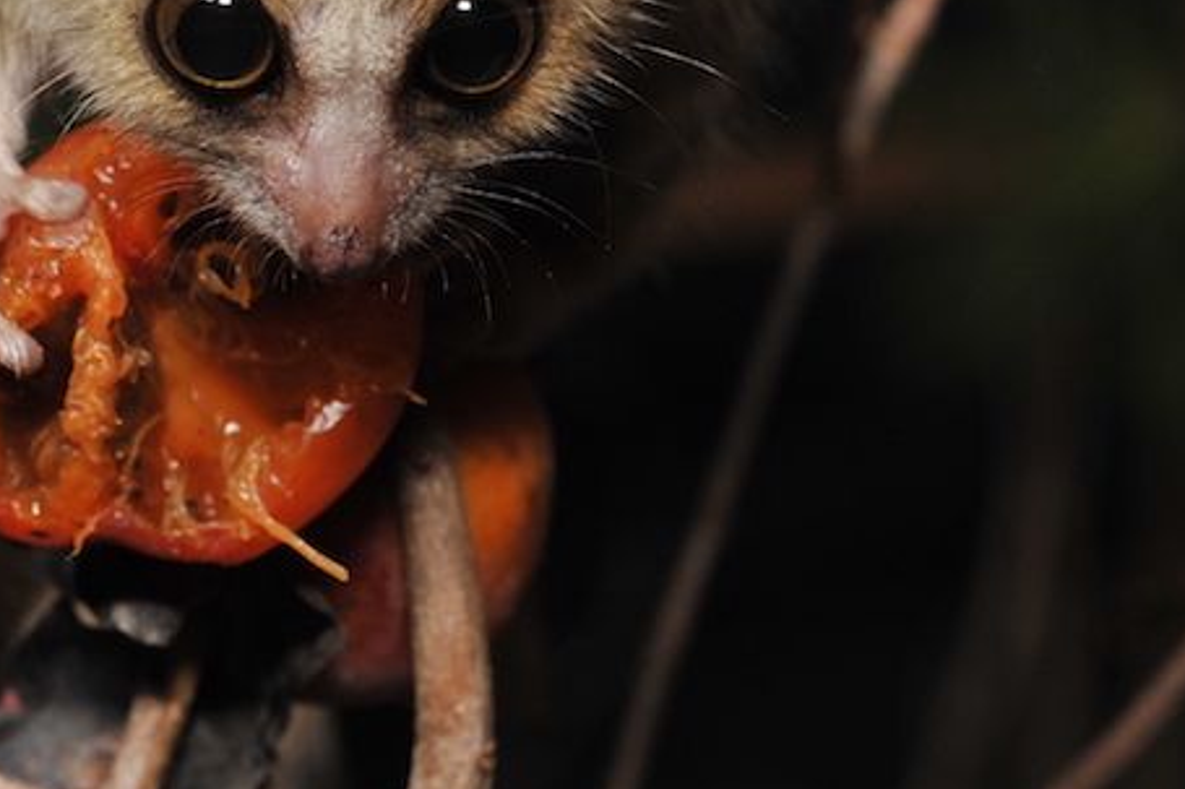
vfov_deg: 9.4
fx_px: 4771
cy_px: 61
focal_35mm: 145
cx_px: 417
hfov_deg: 14.1
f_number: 11
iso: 800
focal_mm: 66
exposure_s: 1/125
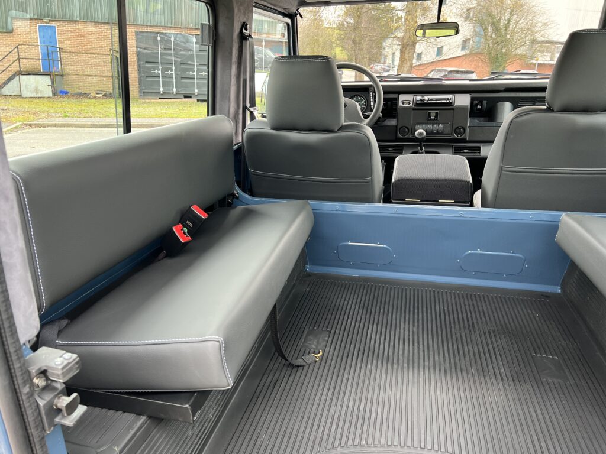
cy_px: 227
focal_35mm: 26
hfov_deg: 67.3
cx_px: 303
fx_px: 455
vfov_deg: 53.1
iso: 80
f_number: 1.5
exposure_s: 1/121
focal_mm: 5.7
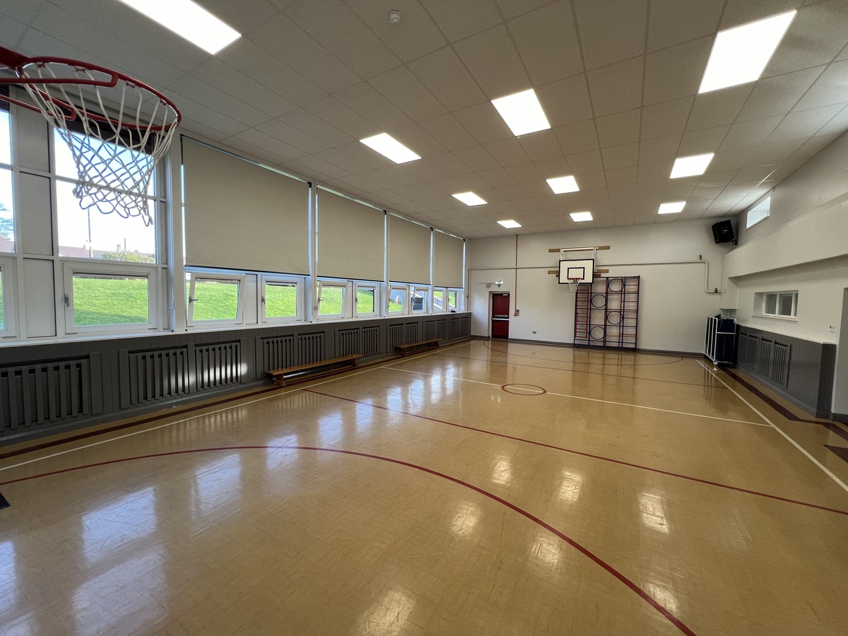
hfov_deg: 106.2
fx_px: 318
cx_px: 424
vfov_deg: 89.9
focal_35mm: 13
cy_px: 318
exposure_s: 1/100
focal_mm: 1.57
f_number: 1.8
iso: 80
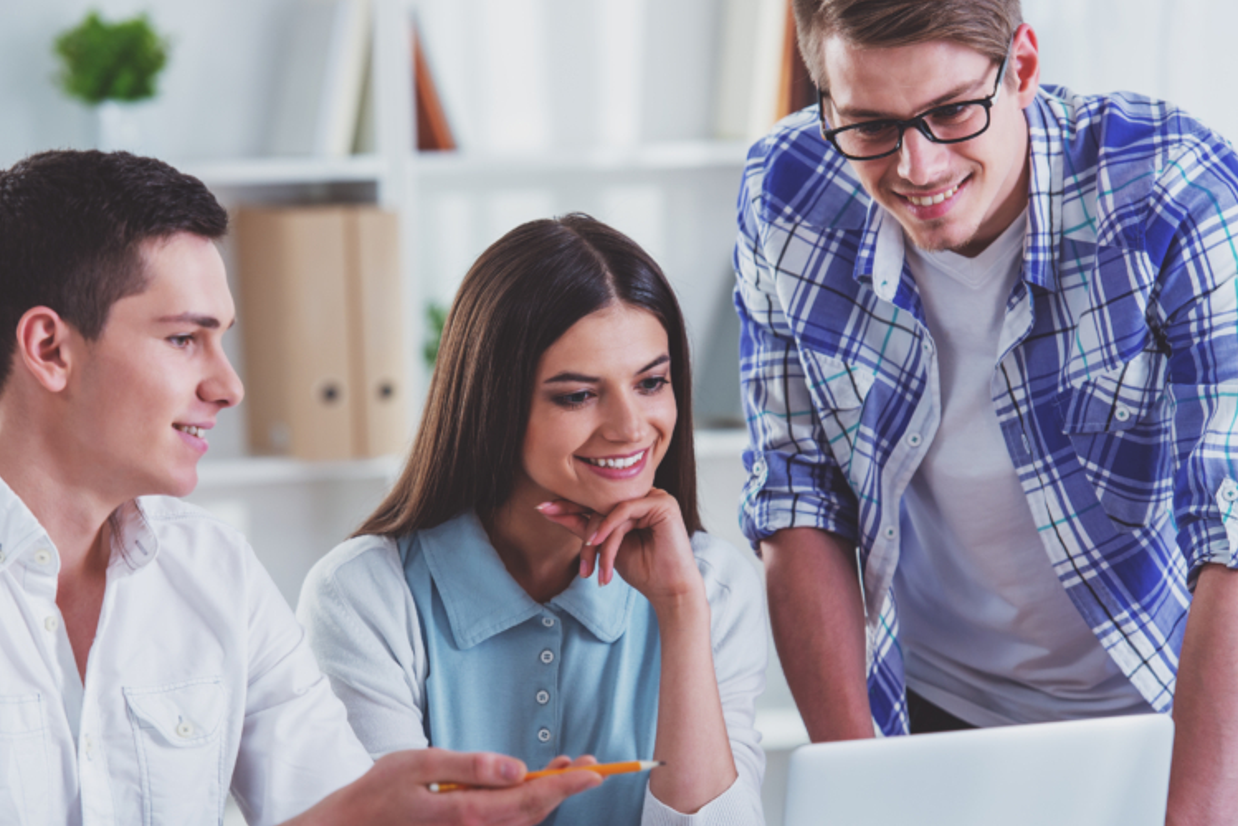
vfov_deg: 6.5
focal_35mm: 212
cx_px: 579
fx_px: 7293
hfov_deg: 9.7
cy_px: 482
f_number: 3.5
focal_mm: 155
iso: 400
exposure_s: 1/160
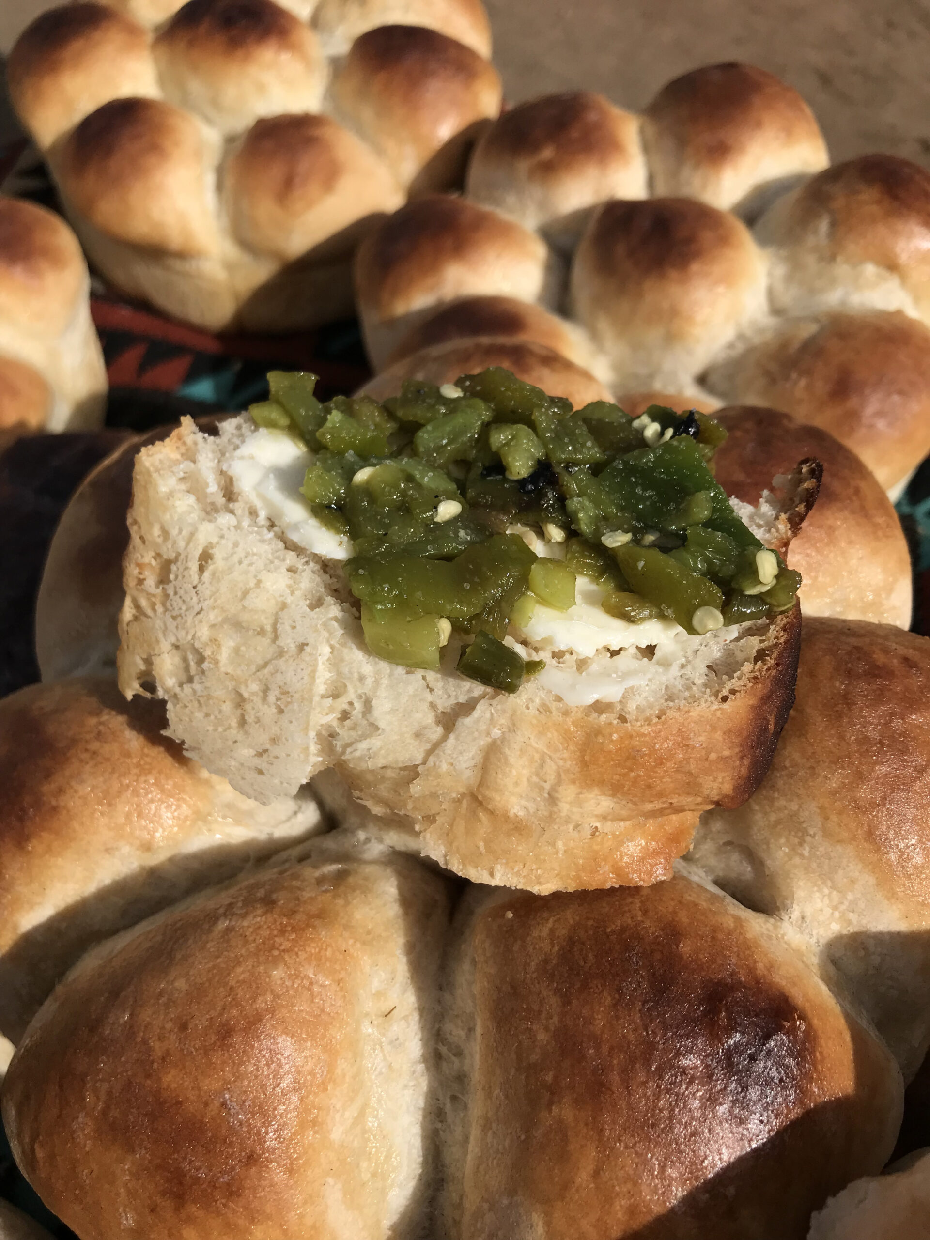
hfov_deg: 49.7
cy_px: 620
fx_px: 1003
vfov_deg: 63.4
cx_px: 465
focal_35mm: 28
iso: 20
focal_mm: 3.99
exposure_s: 1/4000
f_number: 1.8
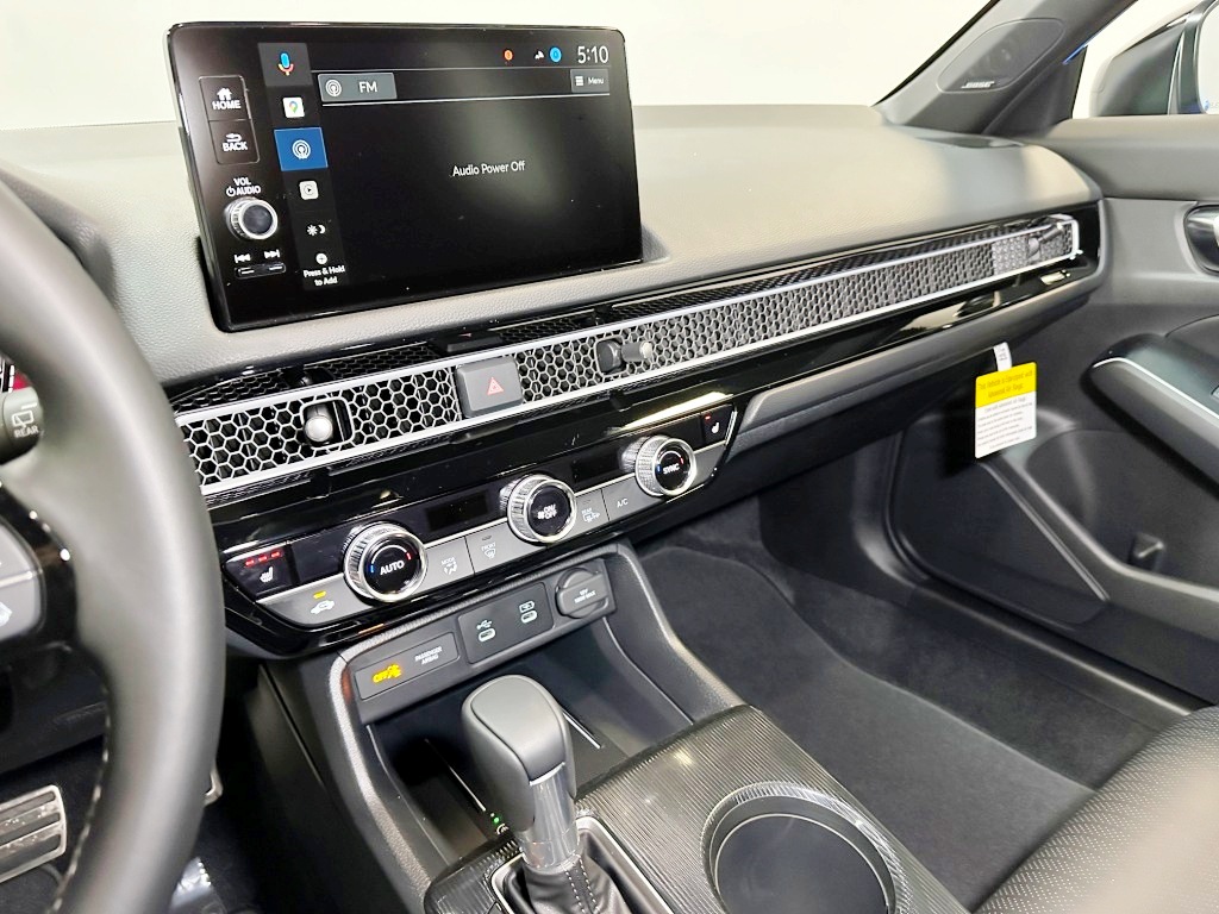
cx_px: 610
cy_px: 457
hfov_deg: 71.6
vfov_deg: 56.8
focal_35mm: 24
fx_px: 845
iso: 1000
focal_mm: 6.86
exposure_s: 1/40
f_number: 1.78
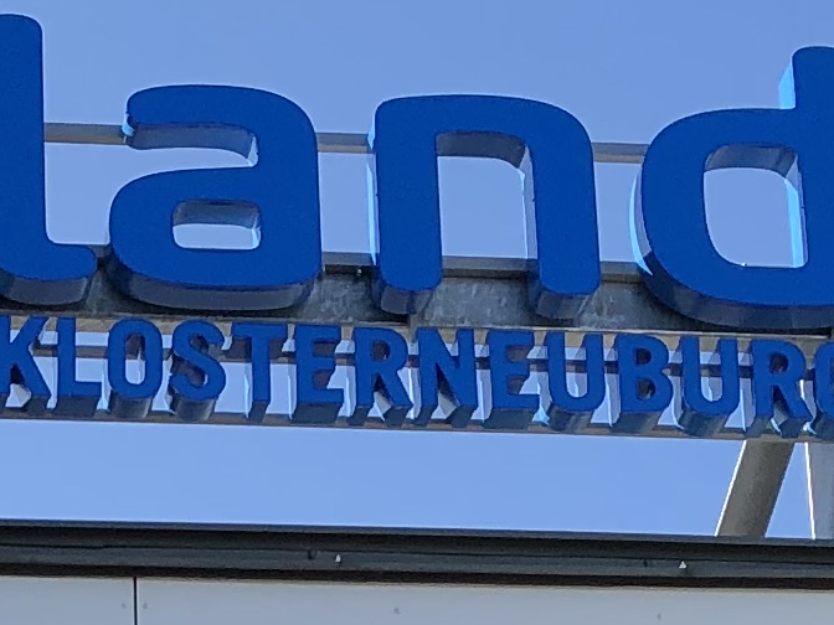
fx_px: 4048
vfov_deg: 8.4
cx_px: -196
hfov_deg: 11.5
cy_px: 1262
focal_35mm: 168
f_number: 1.8
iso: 20
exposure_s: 1/941
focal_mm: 3.99
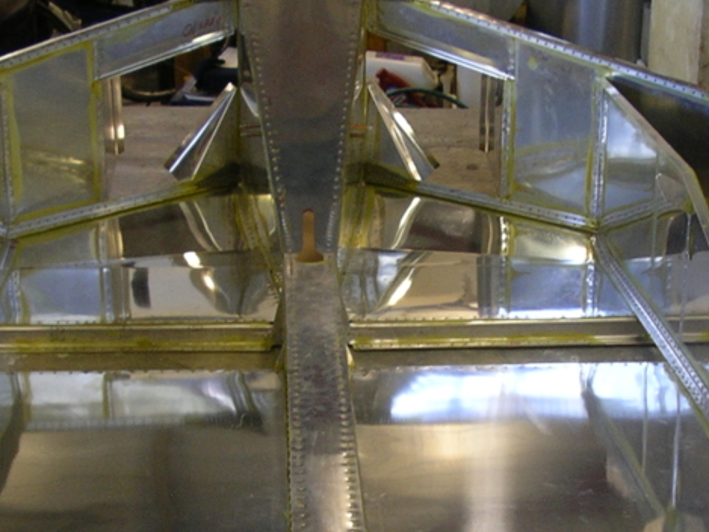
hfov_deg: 23.5
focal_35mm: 83
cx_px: 333
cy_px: 428
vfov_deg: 17.6
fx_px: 1700
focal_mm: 5.8
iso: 100
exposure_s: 1/20
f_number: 2.9
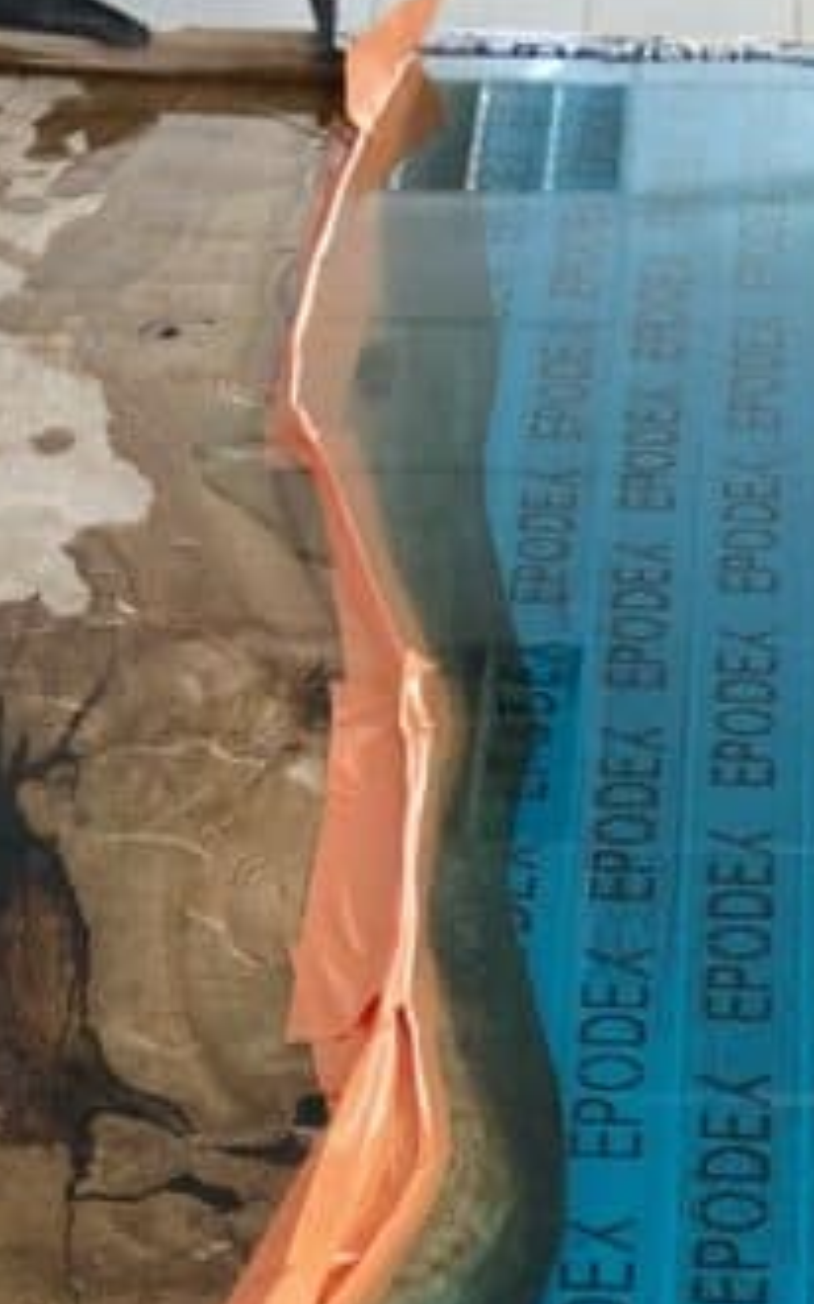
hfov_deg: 14.1
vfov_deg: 19.6
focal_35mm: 92
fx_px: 3268
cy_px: 1960
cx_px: 739
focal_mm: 3.99
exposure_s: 1/60
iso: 125
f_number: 1.8
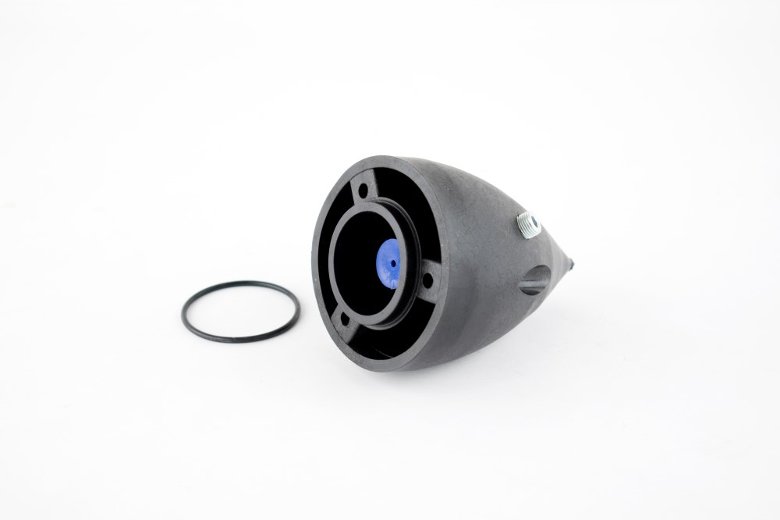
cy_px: 260
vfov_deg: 16.5
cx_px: 390
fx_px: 1787
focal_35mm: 82
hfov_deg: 24.6
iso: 100
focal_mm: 55
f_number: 5.6
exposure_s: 1/25
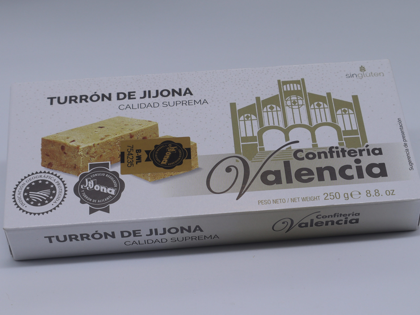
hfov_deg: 63.4
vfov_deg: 49.7
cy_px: 158
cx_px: 210
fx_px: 340
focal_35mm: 28
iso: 40
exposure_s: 1/100
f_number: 1.8
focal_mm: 3.99
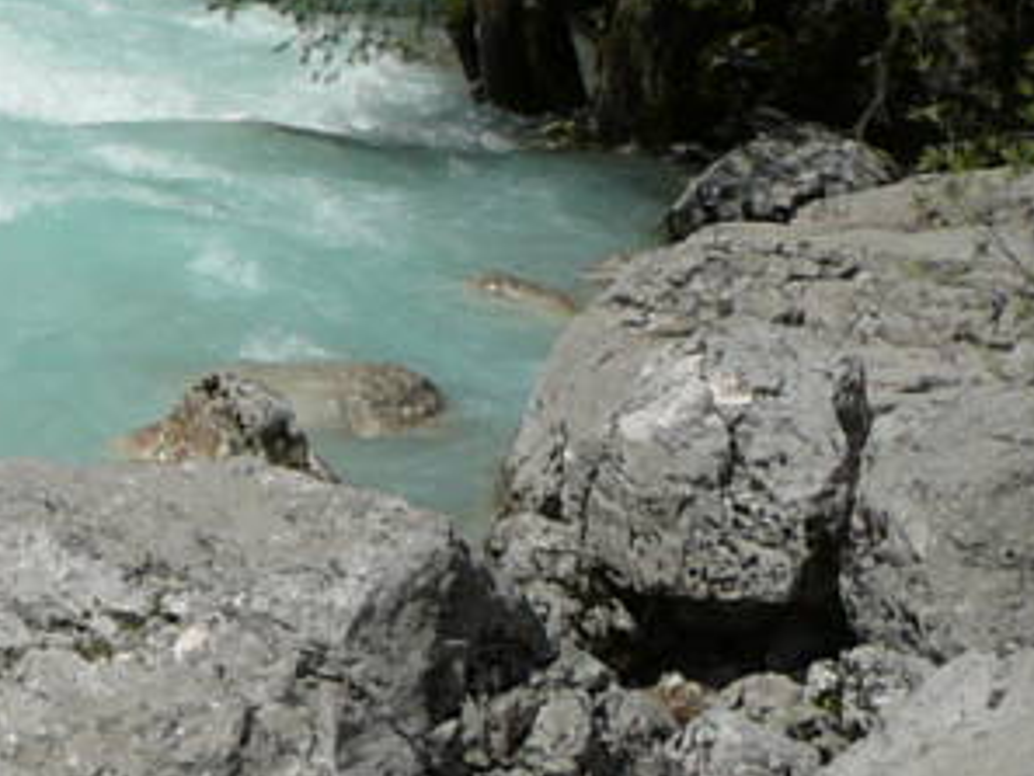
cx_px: -787
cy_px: -160
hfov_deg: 13.0
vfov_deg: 10.6
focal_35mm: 138
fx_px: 4124
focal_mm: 5.2
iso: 80
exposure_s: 1/1300
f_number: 5
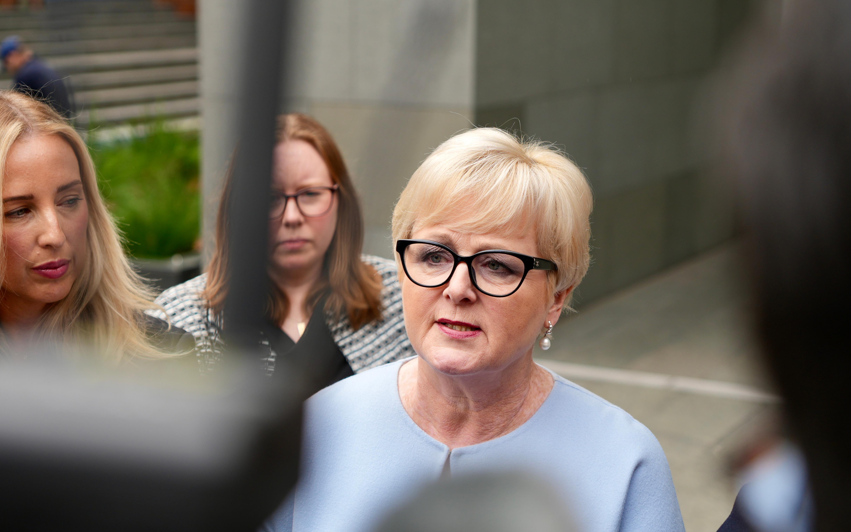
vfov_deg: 18.5
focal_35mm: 71
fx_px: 1636
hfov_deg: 29.2
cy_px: 268
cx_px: 429
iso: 100
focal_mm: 45
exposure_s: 1/320
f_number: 2.8
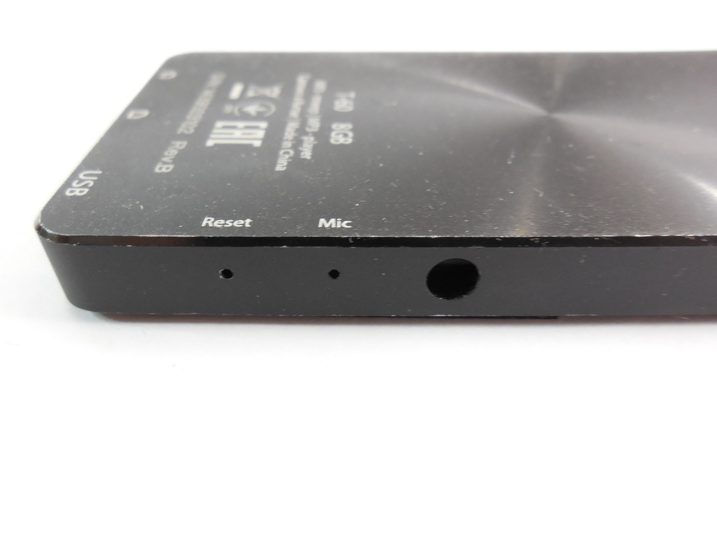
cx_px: 358
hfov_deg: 67.3
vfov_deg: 53.1
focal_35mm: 26
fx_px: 539
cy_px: 269
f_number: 3.5
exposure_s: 1/13
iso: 400
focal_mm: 4.6
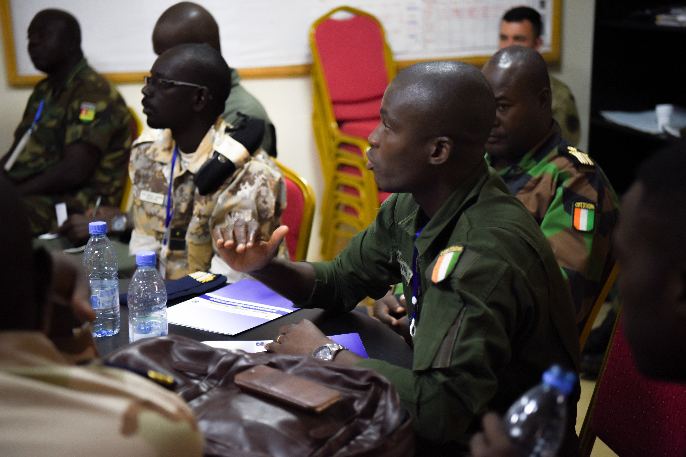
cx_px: 343
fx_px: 1143
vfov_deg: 22.6
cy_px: 228
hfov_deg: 33.4
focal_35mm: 60
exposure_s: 1/100
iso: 640
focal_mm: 60
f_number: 2.8
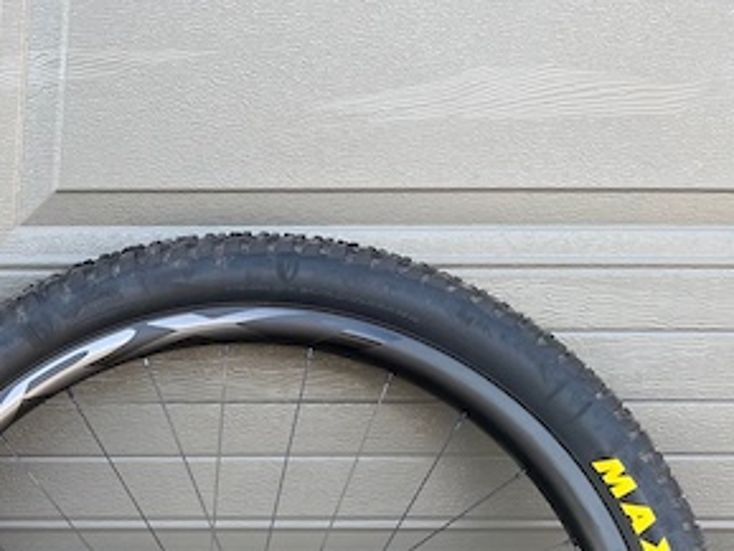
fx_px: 1527
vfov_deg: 19.2
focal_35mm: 72
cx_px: -198
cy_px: 680
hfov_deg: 24.0
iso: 32
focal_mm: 4.2
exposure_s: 1/256
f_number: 1.6
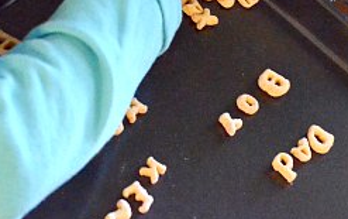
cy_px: -81
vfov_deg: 6.0
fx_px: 2051
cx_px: 83
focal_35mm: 216
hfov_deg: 9.7
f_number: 3.2
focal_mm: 50
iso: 6400
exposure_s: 1/100
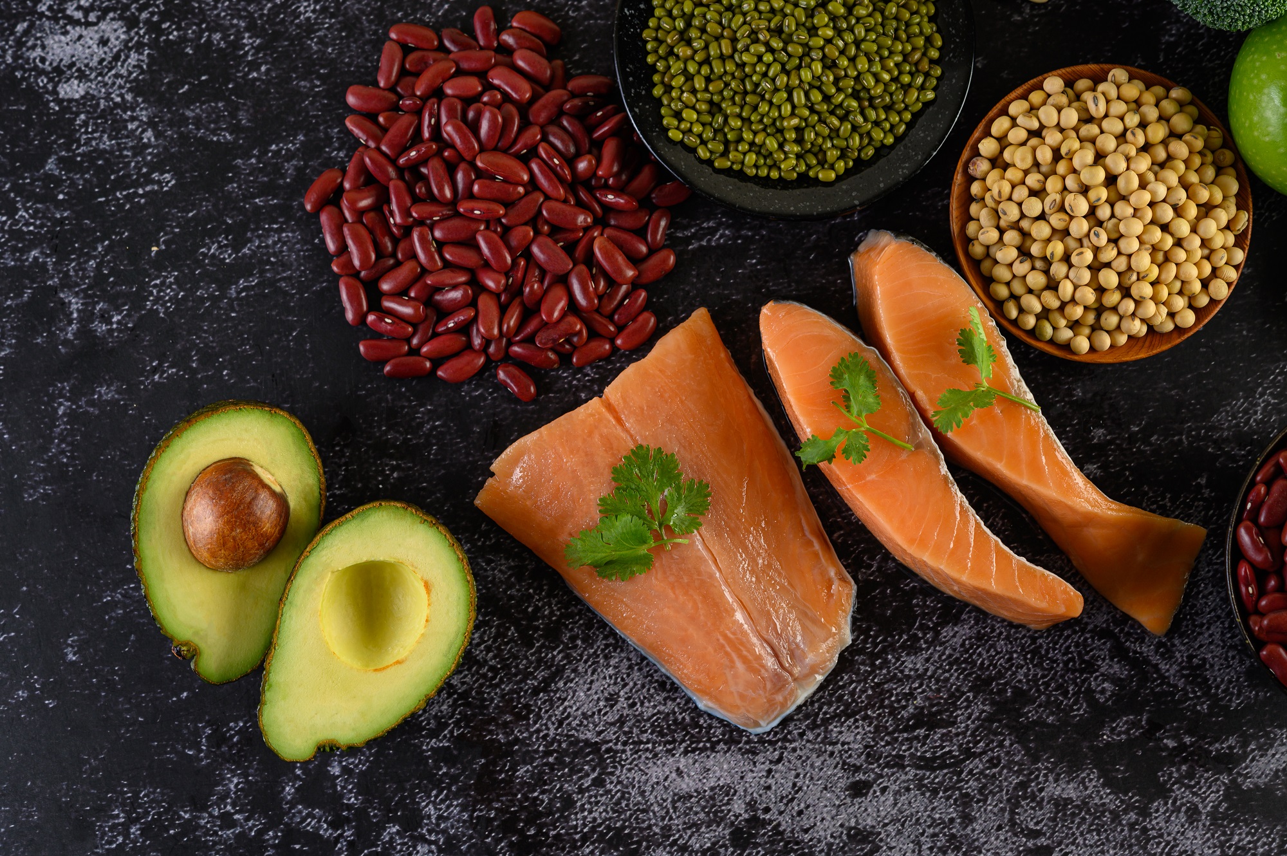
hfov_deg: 33.4
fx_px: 2143
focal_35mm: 60
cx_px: 644
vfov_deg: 22.6
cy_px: 428
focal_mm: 60
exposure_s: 1/125
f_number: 8
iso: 100
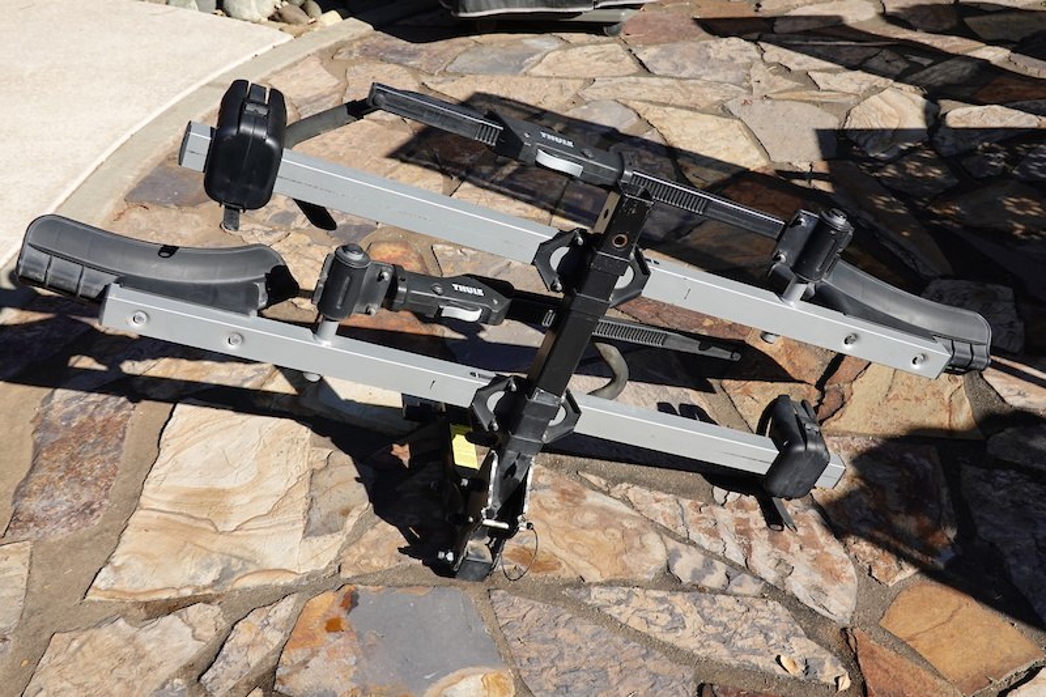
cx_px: 523
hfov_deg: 48.5
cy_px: 348
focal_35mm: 40
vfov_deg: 33.4
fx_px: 1162
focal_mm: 14.99
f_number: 4
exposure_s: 1/640
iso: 125
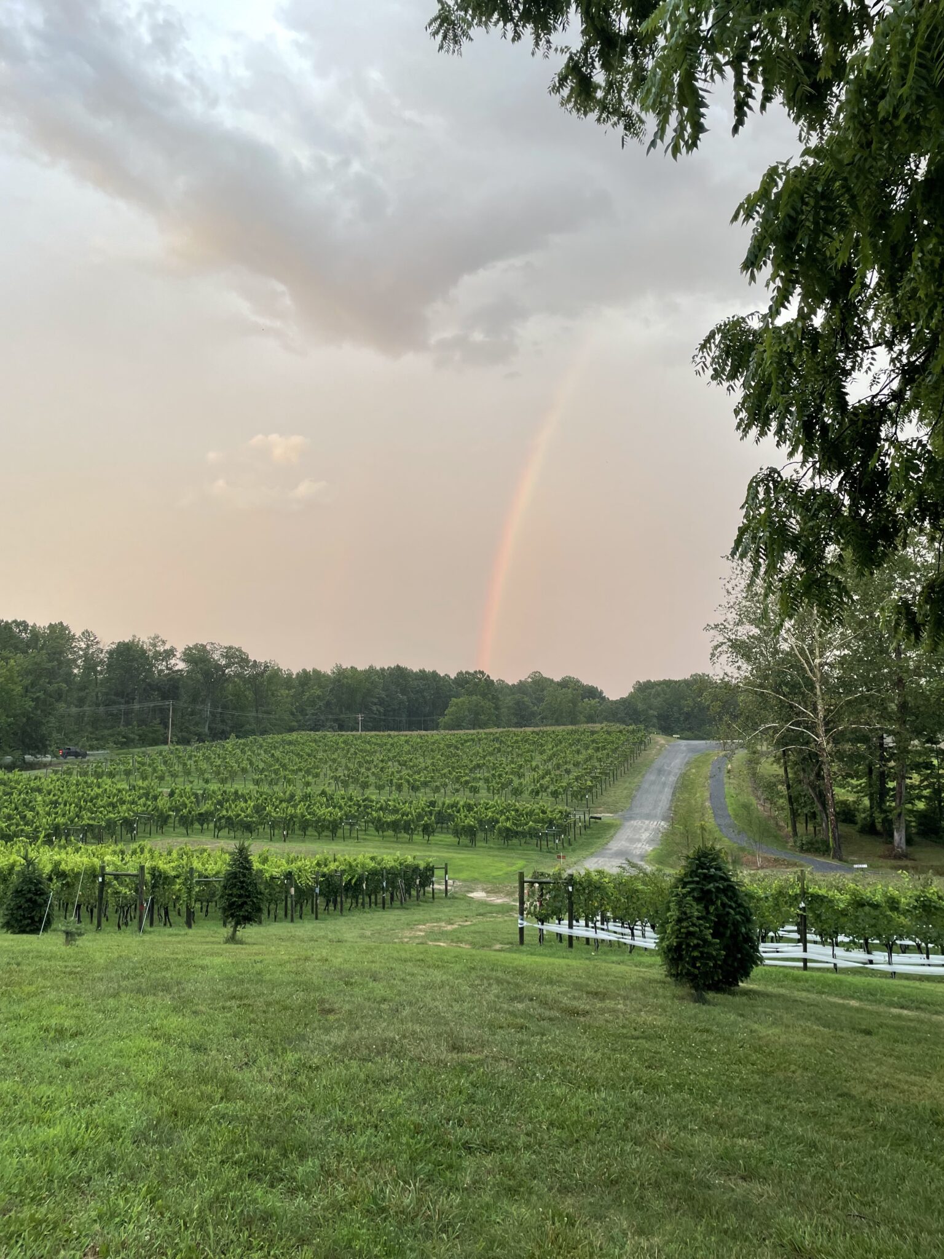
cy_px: 630
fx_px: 945
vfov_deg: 67.3
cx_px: 472
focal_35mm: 26
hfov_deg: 53.1
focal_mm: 4.2
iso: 32
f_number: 1.6
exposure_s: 1/147
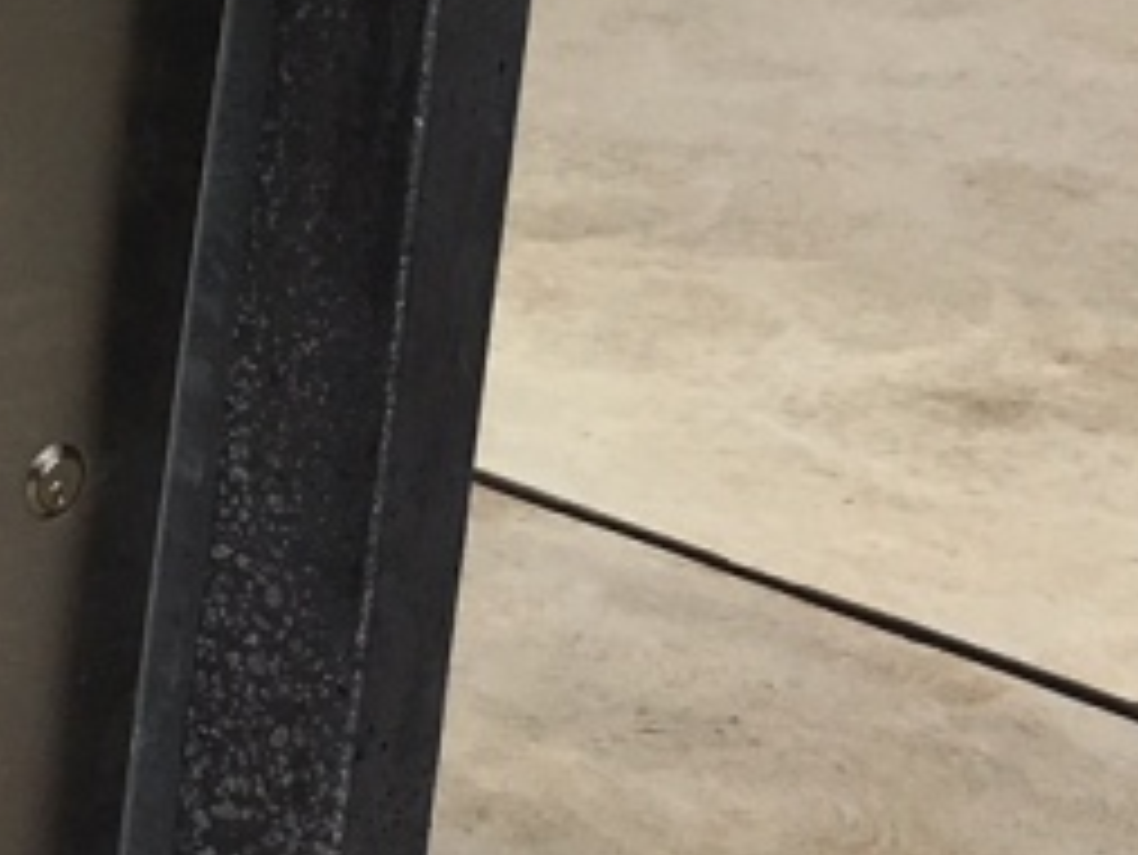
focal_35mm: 153
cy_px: 162
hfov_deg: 10.8
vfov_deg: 9.7
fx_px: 5032
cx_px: -1671
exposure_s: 1/499
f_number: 2.2
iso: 25
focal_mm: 4.15
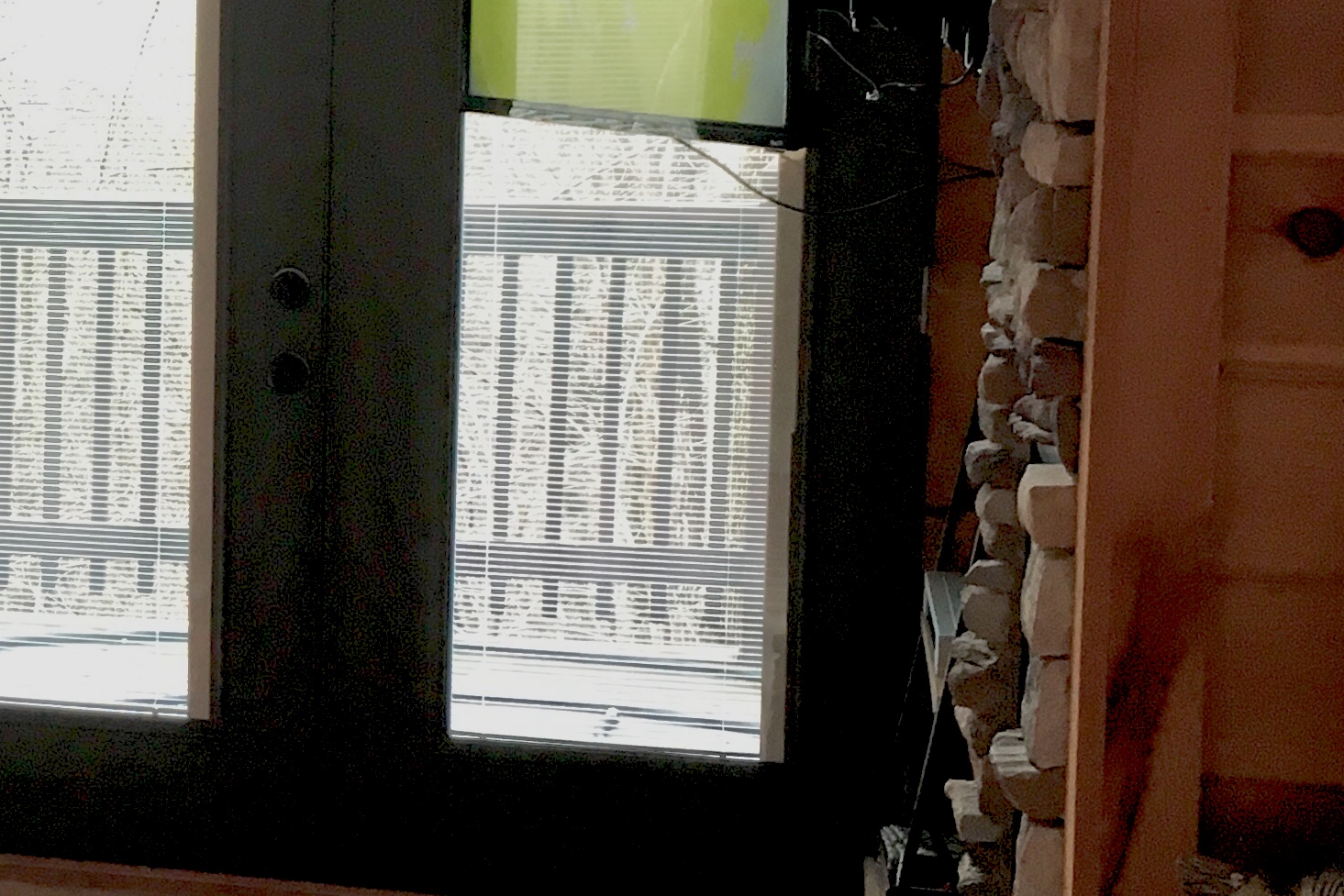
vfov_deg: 16.4
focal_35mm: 83
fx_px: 3099
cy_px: 309
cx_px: -119
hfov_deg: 23.1
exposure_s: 1/30
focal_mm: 4.15
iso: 64
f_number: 2.2
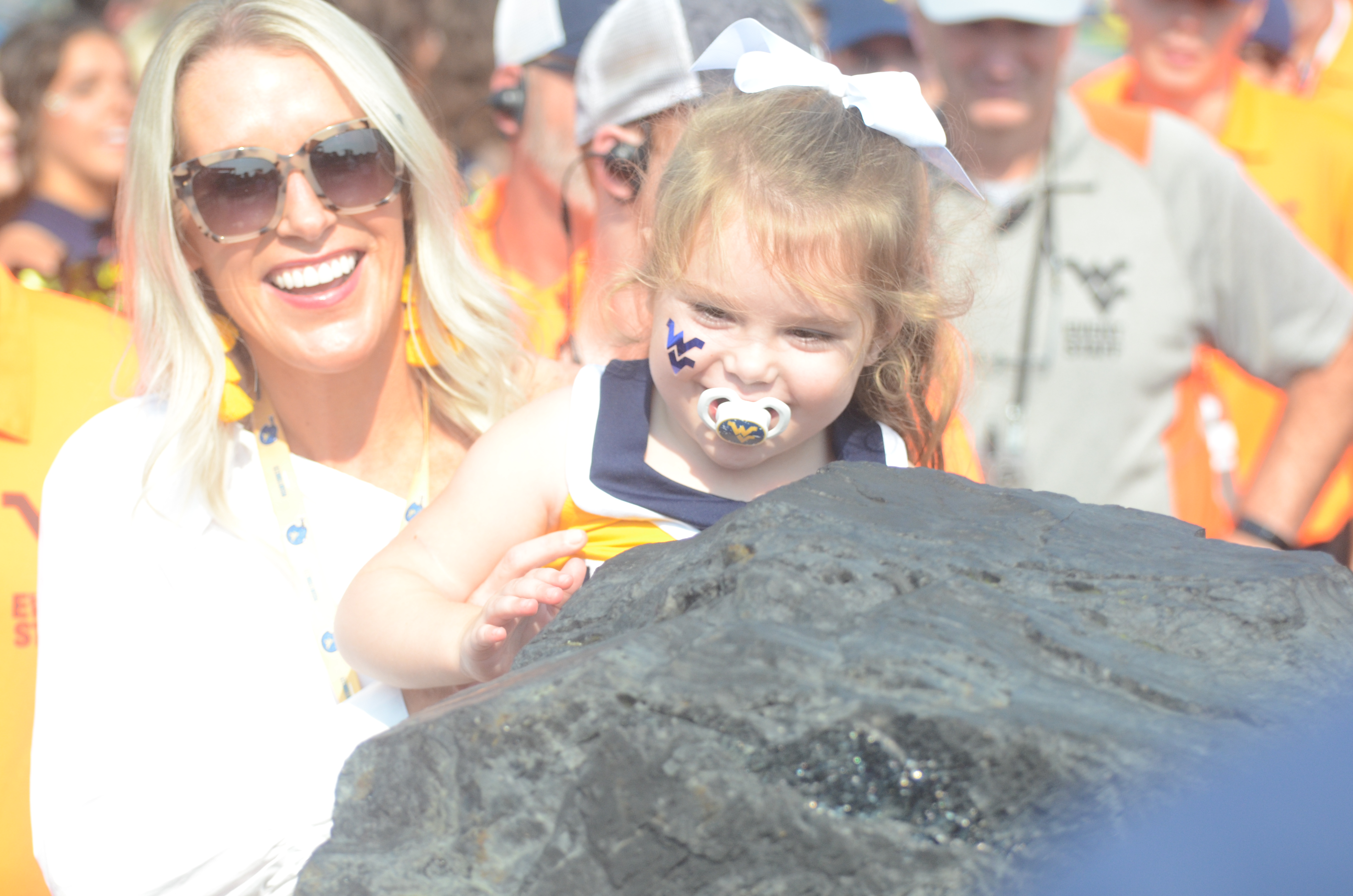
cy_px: 448
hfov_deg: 17.1
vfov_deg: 11.4
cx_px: 676
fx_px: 4501
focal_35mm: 120
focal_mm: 80
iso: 800
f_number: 4.5
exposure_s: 1/2500
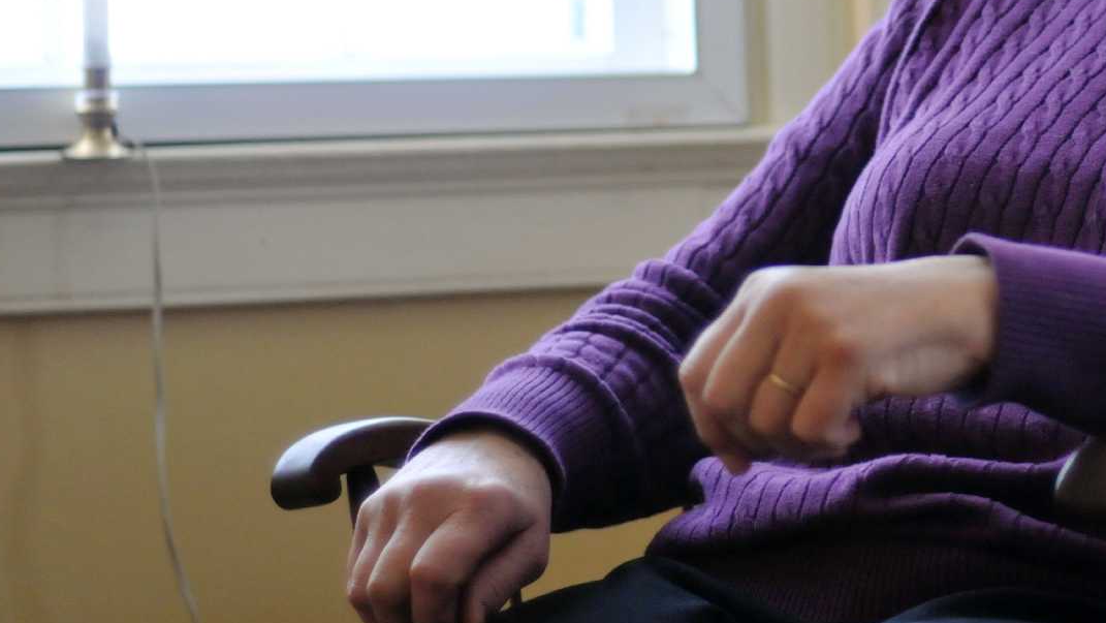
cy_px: -56
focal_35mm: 150
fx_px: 4400
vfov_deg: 8.0
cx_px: 1000
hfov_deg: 14.2
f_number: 1.8
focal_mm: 50
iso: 800
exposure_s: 1/125
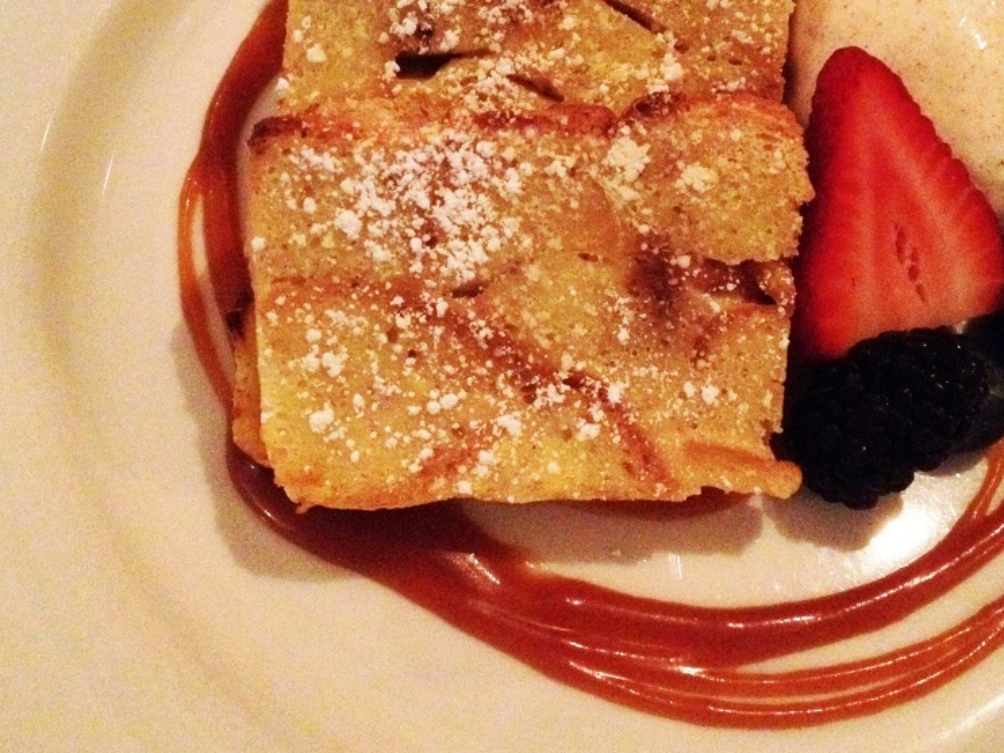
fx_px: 1450
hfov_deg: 38.2
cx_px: 552
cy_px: 247
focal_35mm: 50
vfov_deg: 28.9
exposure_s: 1/15
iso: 800
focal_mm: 4.28
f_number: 2.4
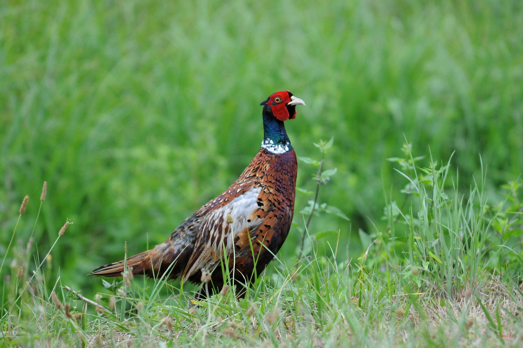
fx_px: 6965
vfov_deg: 2.9
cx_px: 262
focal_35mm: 480
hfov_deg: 4.3
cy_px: 174
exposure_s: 1/800
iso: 1600
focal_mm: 320
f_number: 5.6
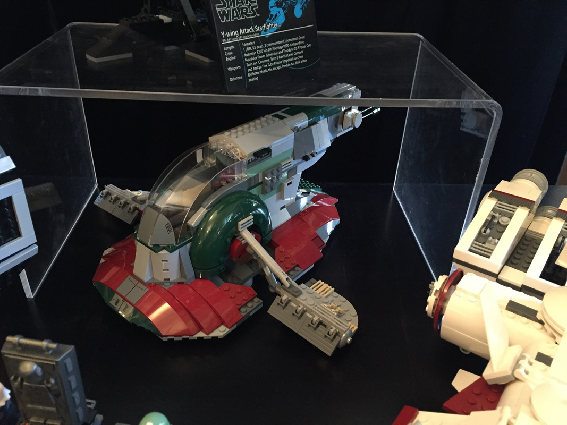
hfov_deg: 61.7
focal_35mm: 29
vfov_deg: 48.2
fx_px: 475
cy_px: 212
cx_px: 284
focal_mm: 4.15
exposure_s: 1/17
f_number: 2.2
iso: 320
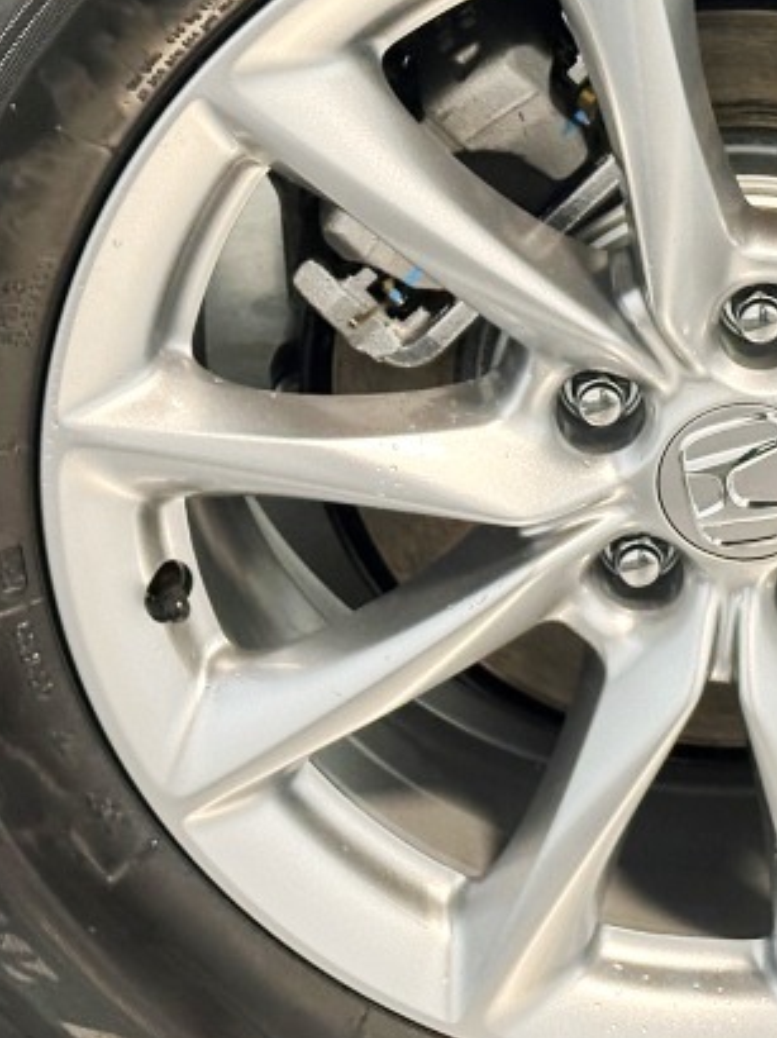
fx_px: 3595
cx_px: 729
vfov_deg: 16.4
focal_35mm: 120
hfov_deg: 12.2
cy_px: 367
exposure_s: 1/40
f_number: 1.78
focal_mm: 6.86
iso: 500
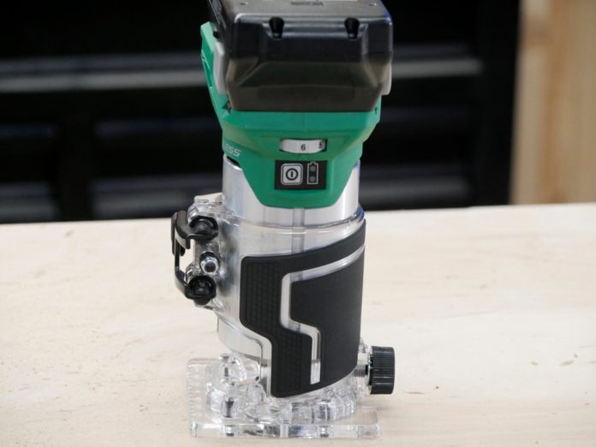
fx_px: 3030
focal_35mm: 176
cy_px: 224
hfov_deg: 11.2
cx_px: 298
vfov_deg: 8.4
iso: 3200
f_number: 5.4
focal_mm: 88
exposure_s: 1/160
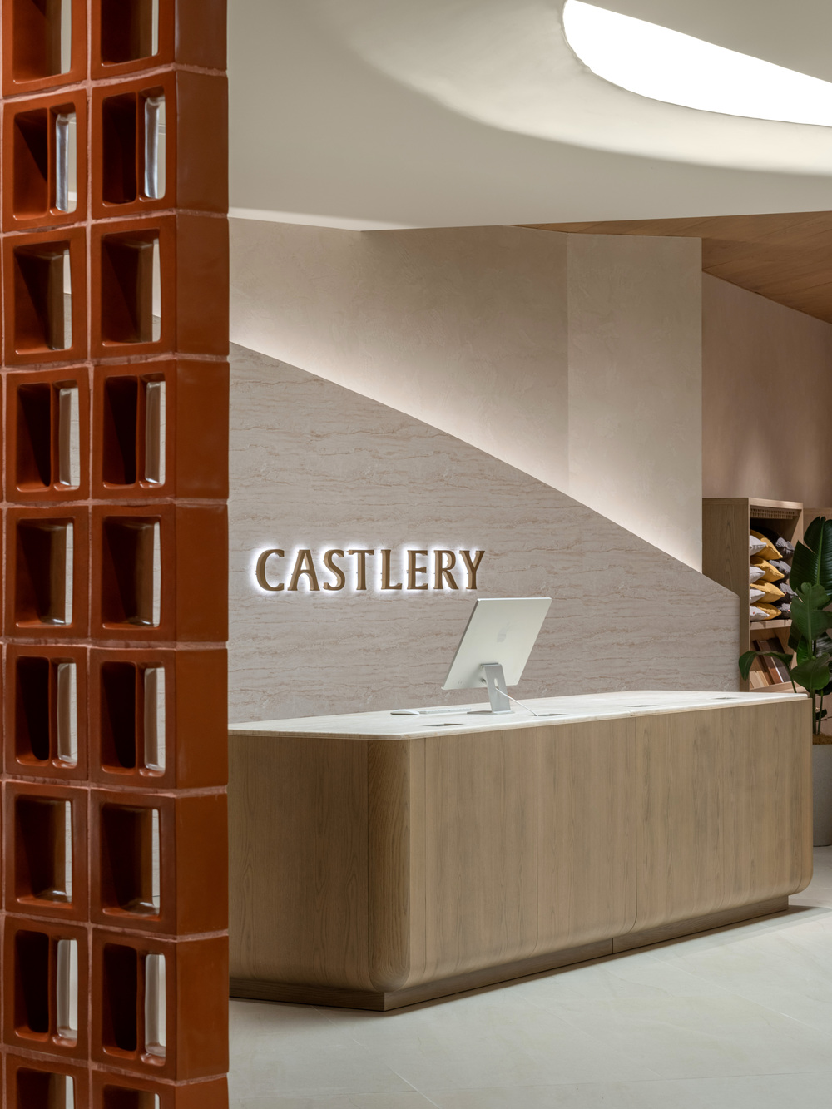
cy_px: 554
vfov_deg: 22.5
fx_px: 2788
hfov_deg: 17.0
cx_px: 416
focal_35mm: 87
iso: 320
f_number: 11
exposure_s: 1/7
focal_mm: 110
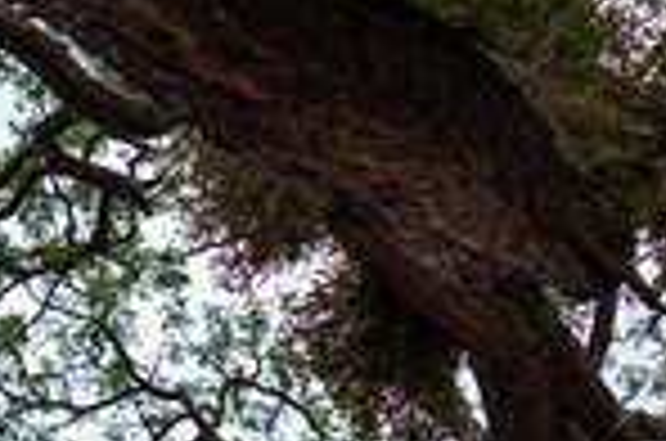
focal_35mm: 200
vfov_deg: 6.8
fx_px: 3692
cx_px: 292
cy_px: 263
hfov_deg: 10.3
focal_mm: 50
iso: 50
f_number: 2.2
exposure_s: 1/640
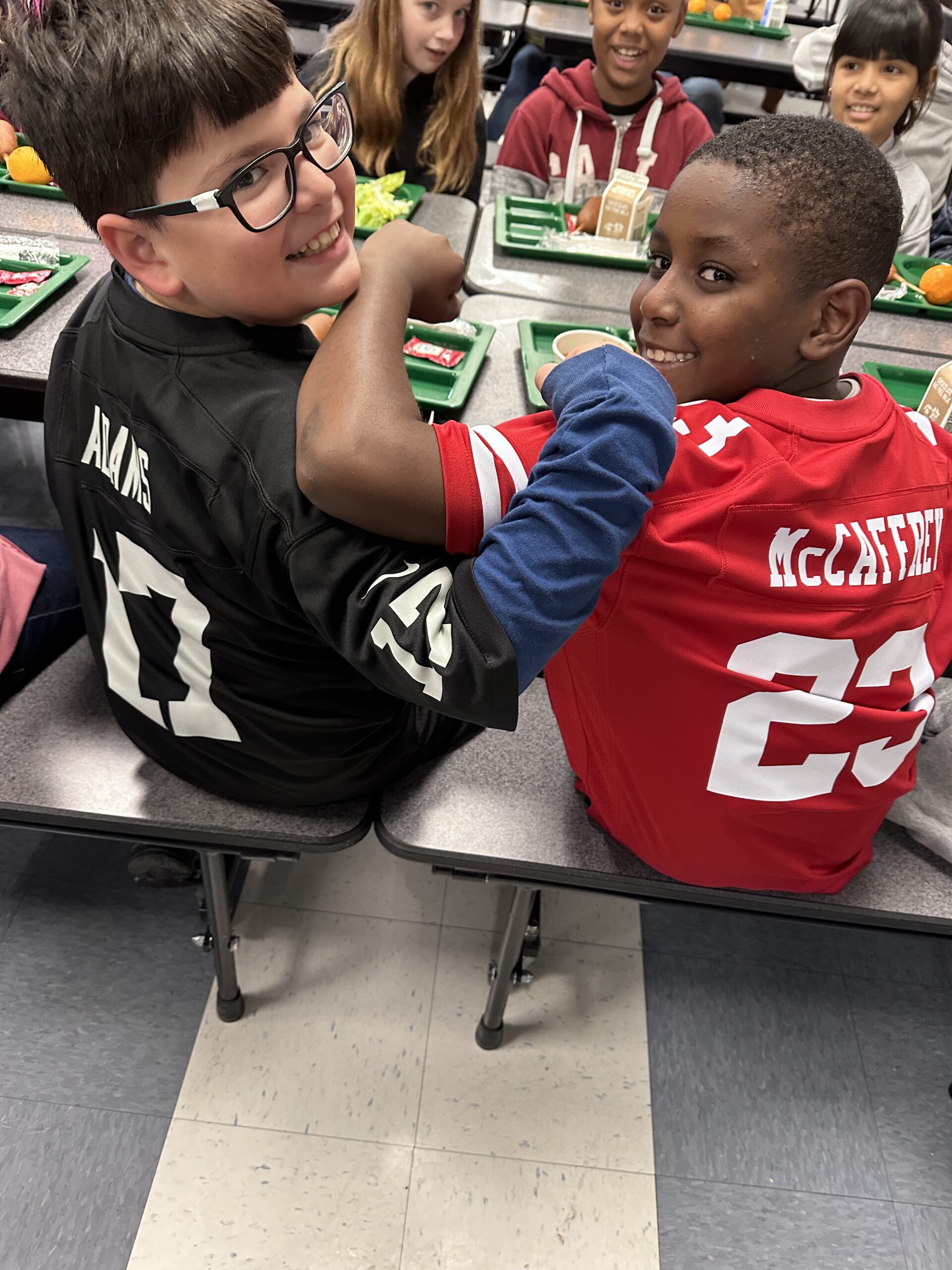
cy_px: 635
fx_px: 880
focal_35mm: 24
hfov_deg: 56.8
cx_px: 476
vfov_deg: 71.6
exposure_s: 1/60
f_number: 1.78
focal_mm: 6.86
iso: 400
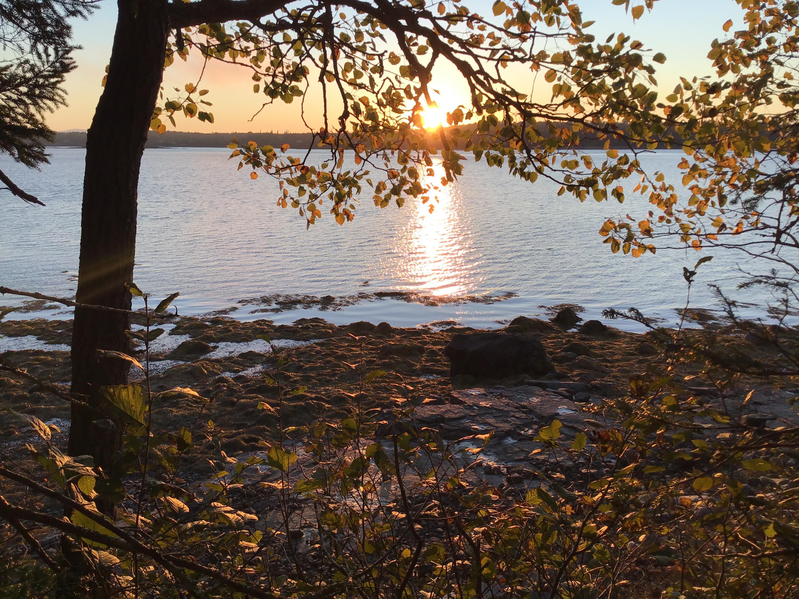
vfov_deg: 45.4
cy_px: 300
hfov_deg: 58.4
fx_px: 716
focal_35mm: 31
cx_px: 400
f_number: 2.4
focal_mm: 3.3
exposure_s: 1/440
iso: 25
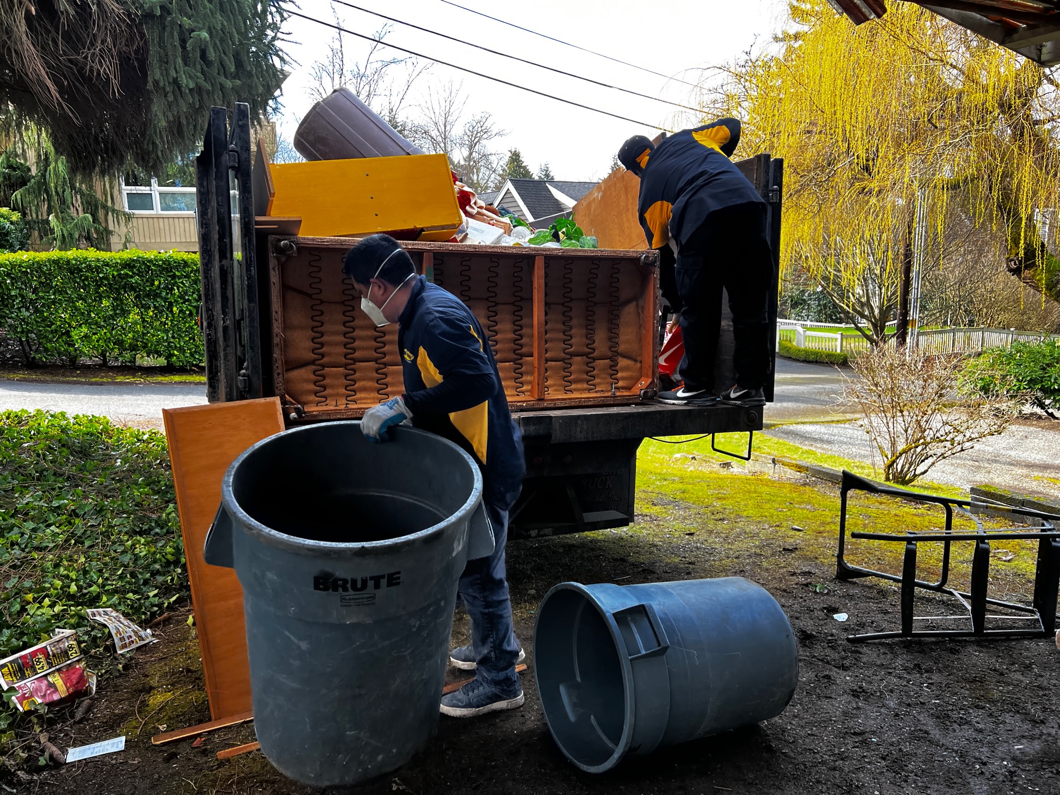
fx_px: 796
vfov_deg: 53.0
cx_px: 530
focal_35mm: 26
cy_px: 398
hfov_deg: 67.3
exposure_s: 1/355
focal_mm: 5.7
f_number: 1.5
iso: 50
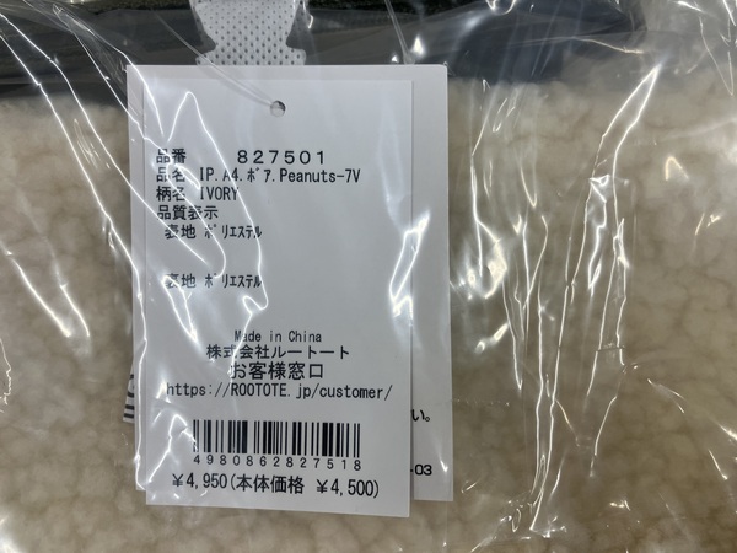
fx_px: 596
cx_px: 368
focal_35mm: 28
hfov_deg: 63.4
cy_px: 276
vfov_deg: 49.7
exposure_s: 1/120
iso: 50
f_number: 1.8
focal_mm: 3.99
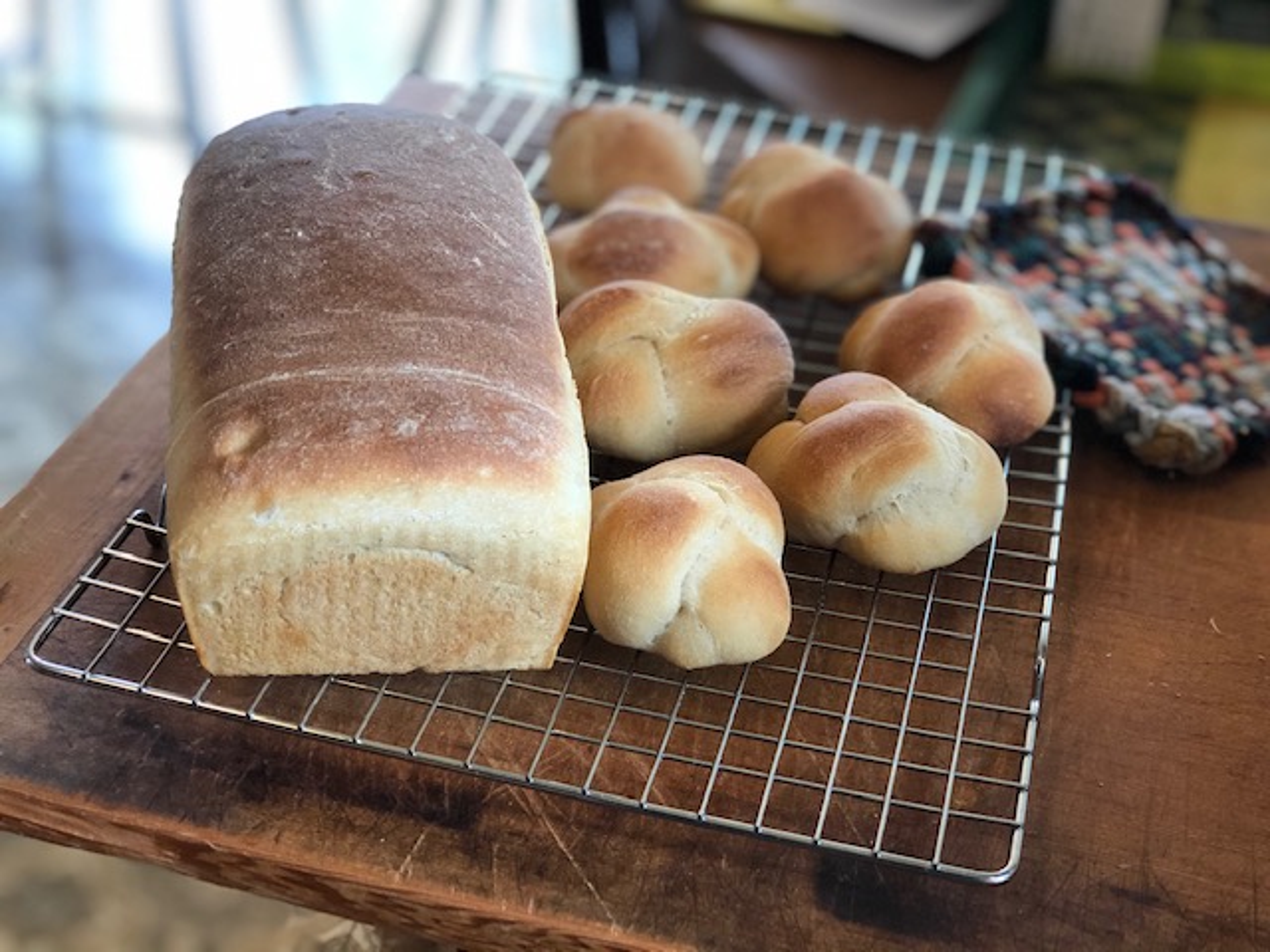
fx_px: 2091
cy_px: 476
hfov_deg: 33.8
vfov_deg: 25.7
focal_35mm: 57
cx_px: 635
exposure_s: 1/30
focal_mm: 6.6
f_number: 2.8
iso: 125
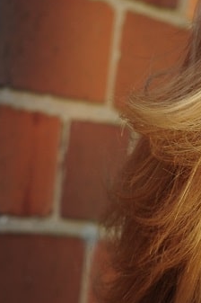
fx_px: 1779
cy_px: 472
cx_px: 418
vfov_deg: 9.4
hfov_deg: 6.3
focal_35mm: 212
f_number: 5.6
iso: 200
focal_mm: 50
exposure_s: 1/200
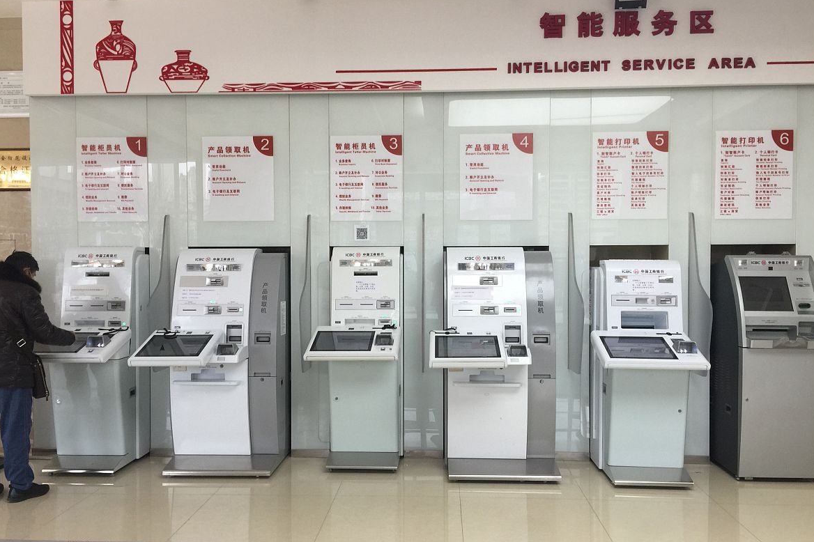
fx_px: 701
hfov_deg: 60.3
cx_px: 405
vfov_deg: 42.3
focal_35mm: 31
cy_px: 288
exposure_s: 1/33
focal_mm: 4.15
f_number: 2.2
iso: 40
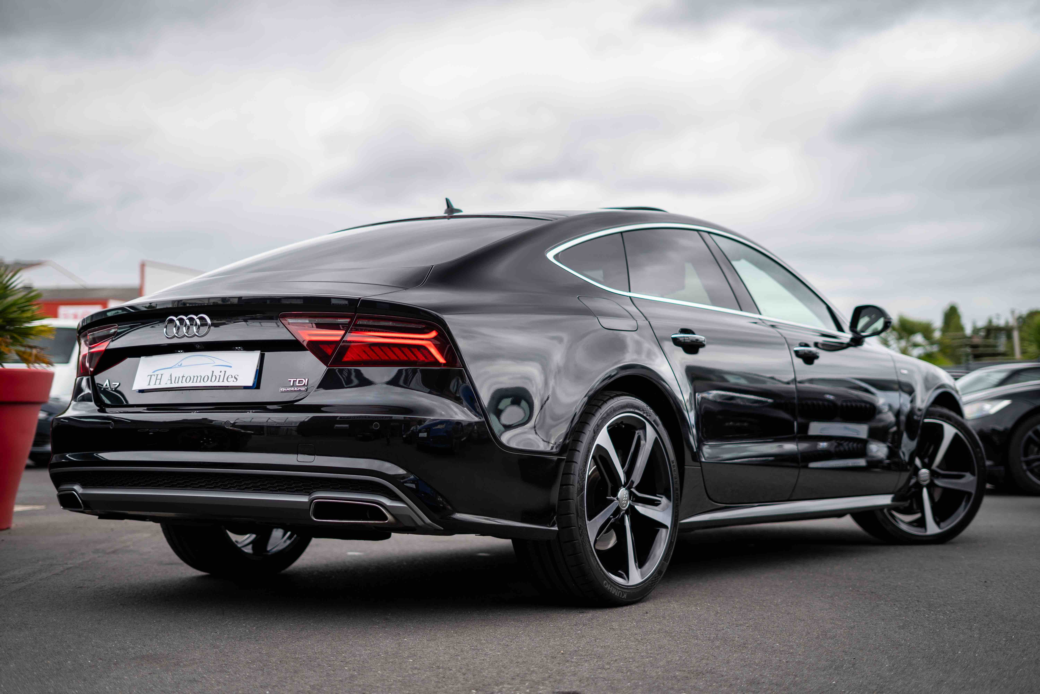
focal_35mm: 50
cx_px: 520
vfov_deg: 27.0
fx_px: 1444
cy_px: 347
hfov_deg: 39.6
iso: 100
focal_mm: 50
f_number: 1.8
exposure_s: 1/640
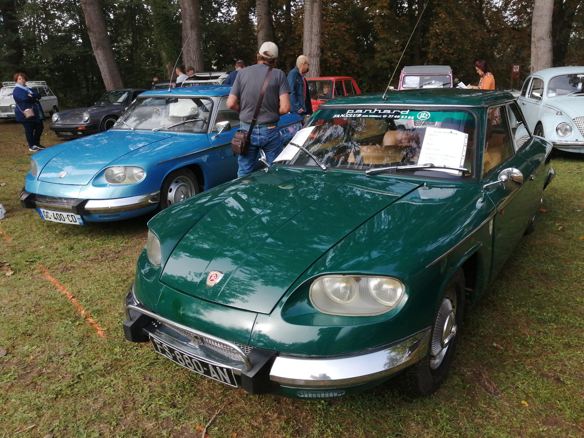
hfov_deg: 67.3
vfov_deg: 53.1
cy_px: 219
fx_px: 439
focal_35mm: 26
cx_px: 292
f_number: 1.8
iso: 50
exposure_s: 3
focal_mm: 3.46
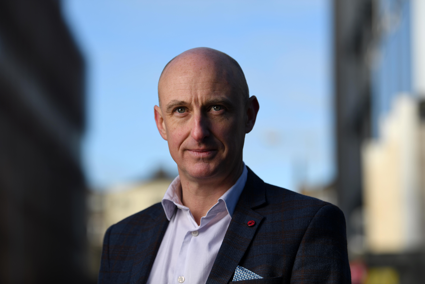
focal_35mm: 120
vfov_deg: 11.4
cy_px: 142
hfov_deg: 17.1
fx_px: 1417
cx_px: 212
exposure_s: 1/800
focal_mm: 120
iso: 64
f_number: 3.5
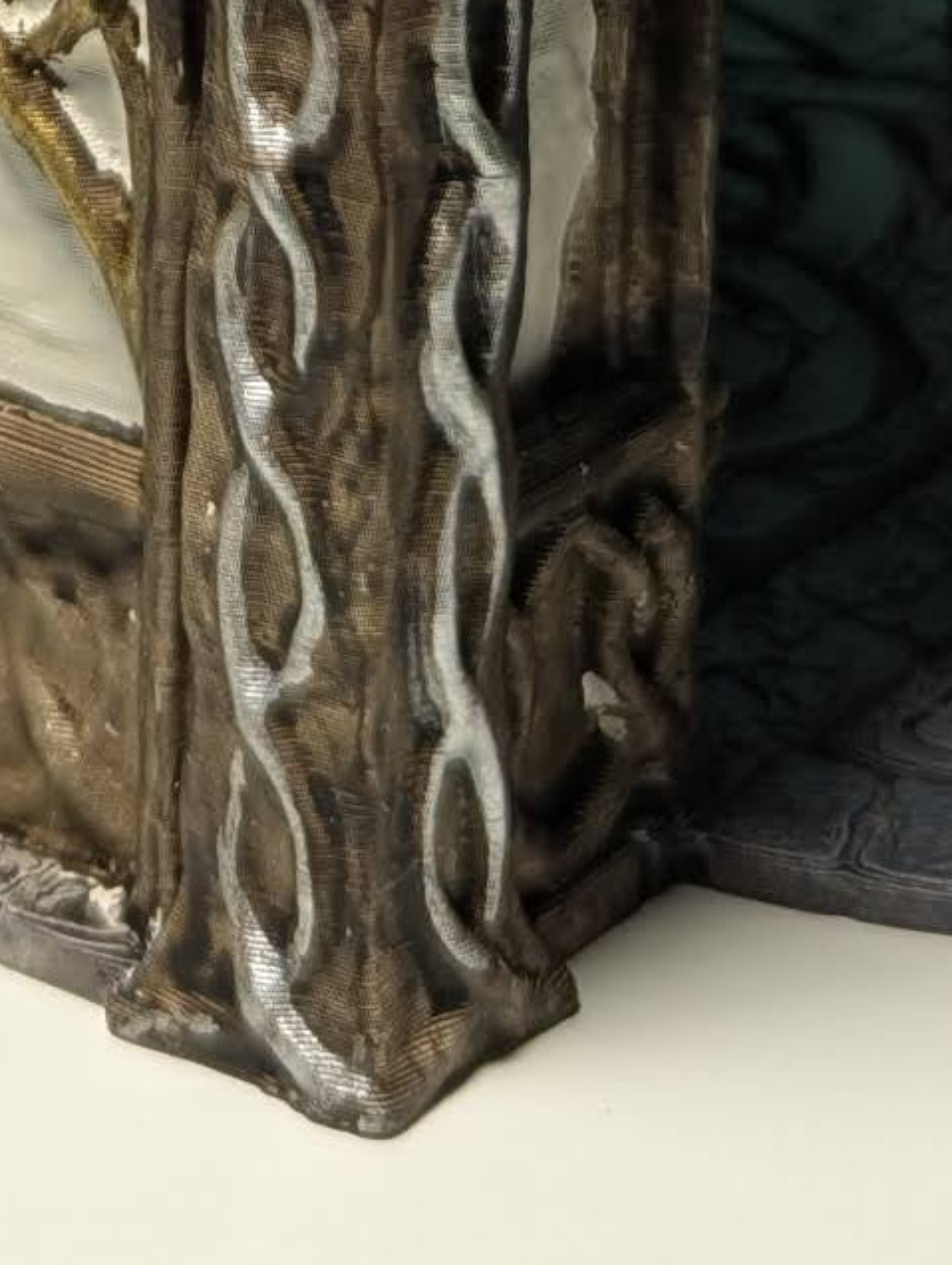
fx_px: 5632
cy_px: -1066
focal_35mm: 154
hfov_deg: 9.6
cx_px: 89
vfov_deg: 11.8
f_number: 1.85
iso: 45
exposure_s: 1/75.9
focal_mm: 6.81
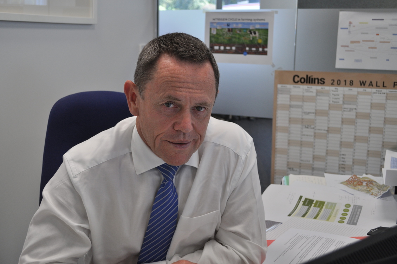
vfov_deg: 31.8
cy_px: 132
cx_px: 198
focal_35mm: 42
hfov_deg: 46.4
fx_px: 463
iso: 360
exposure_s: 1/125
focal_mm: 28
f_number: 4.5
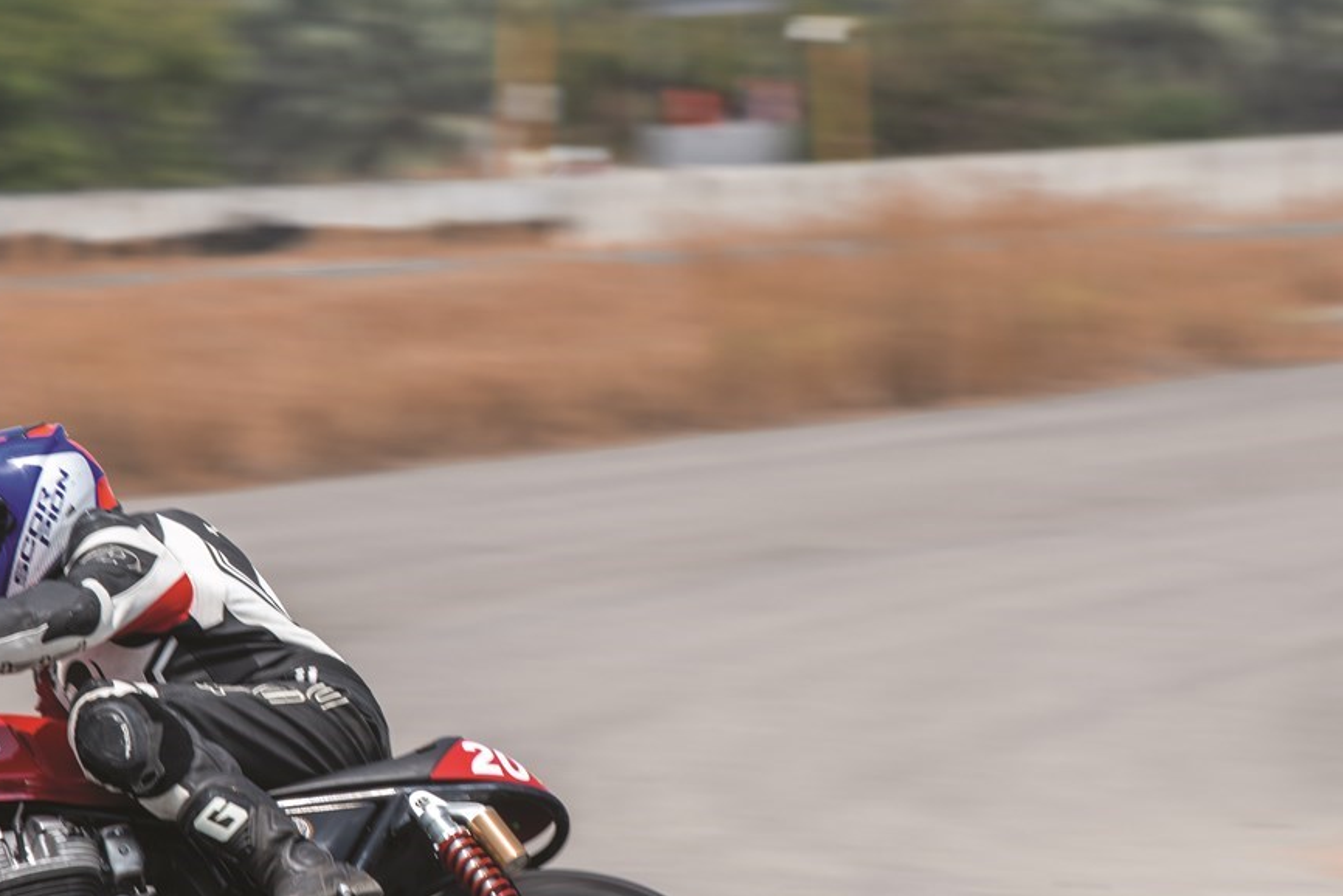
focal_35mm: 374
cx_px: 541
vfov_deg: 3.7
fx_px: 13956
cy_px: 555
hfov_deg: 5.5
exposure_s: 1/320
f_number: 8
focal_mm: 200
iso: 100
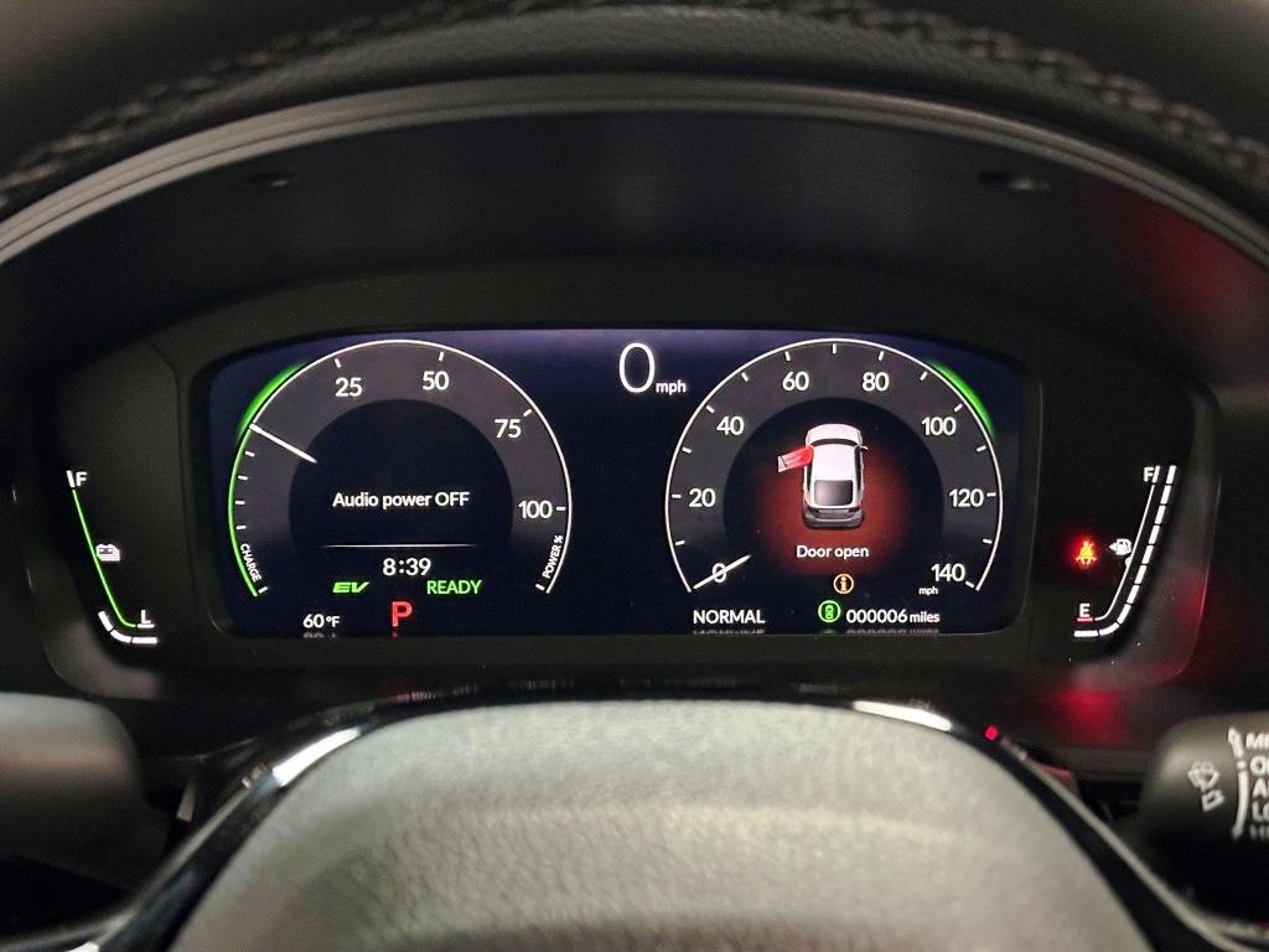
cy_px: 476
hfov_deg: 39.7
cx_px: 634
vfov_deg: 30.3
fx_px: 1760
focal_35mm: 48
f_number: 1.78
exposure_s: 1/20
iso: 640
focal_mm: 6.86
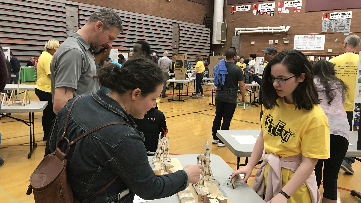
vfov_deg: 37.8
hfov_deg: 62.6
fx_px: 297
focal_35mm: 31
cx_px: 181
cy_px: 97
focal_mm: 3.99
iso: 50
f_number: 1.8
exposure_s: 1/15
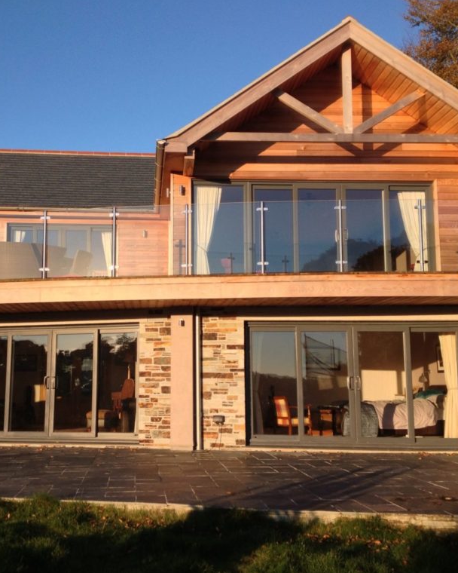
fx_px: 779
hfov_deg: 32.7
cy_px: 287
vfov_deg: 40.3
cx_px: 185
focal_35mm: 46
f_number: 2.4
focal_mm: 4.28
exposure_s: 1/673
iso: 50
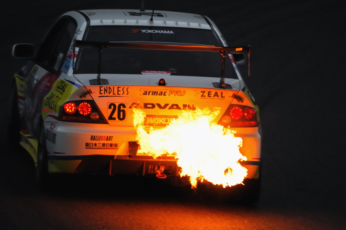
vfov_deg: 1.8
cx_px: 173
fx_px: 7200
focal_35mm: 750
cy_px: 115
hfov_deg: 2.8
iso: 1000
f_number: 6.3
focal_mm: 500
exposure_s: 1/400
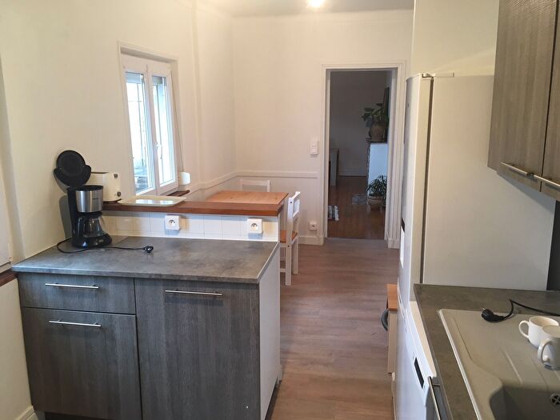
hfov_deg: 61.7
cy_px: 210
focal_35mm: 29
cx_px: 280
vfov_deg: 48.2
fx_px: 469
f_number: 2.2
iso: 100
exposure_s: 1/33
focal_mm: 4.15
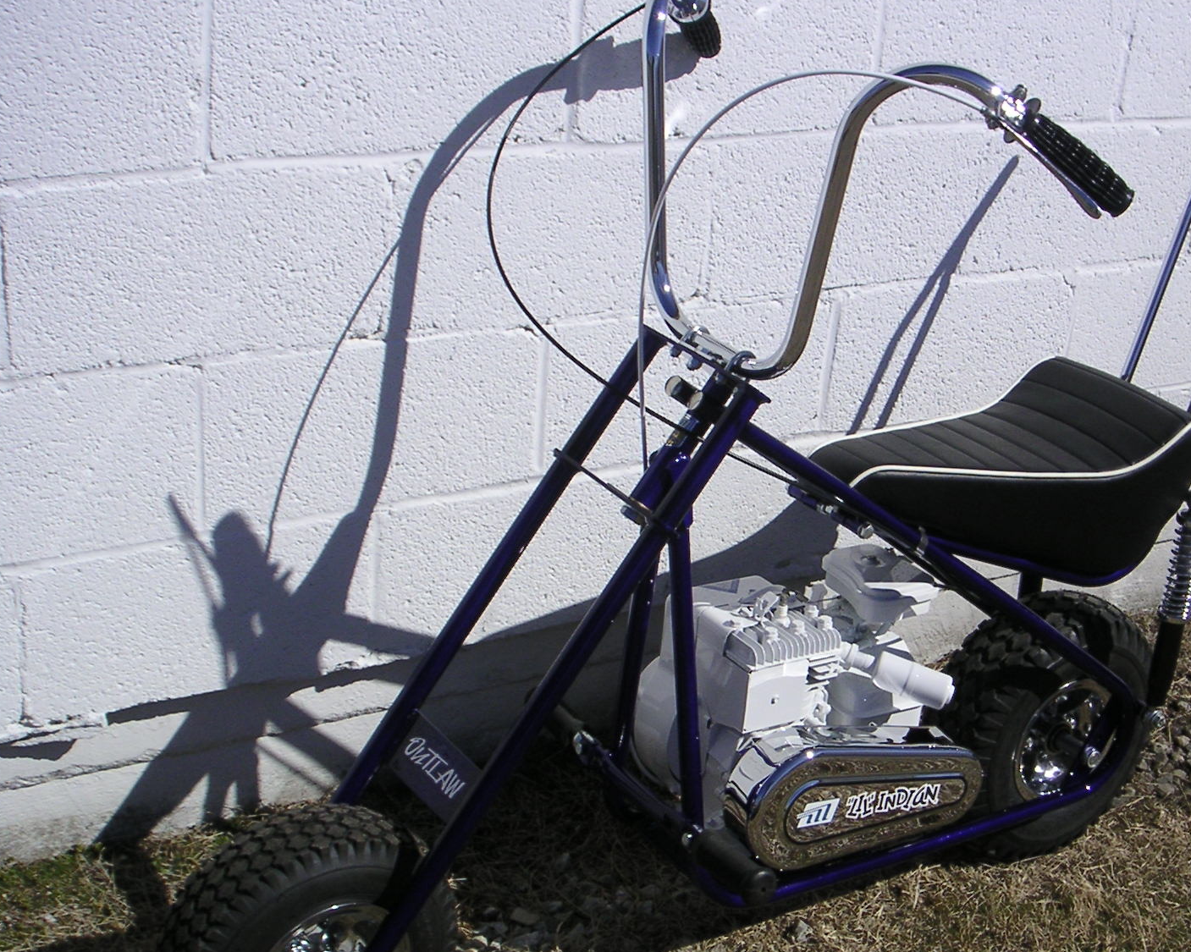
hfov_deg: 34.2
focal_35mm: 54
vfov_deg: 28.1
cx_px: 854
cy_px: 517
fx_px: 1903
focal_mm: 6
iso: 50
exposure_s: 1/350
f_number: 6.7
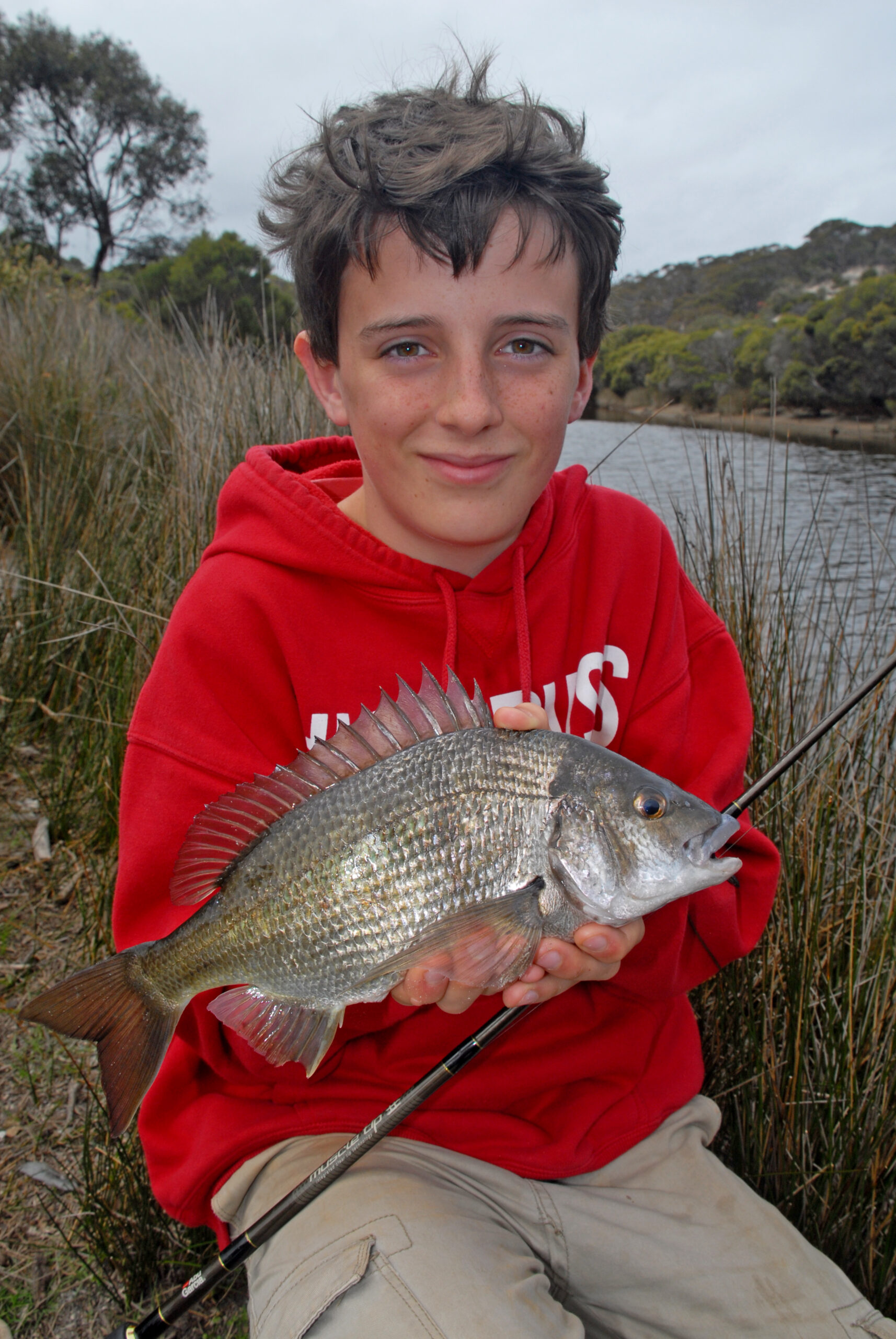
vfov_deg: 61.9
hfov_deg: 43.7
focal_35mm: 30
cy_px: 670
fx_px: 1117
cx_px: 448
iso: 200
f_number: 10
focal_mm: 20
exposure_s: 1/250
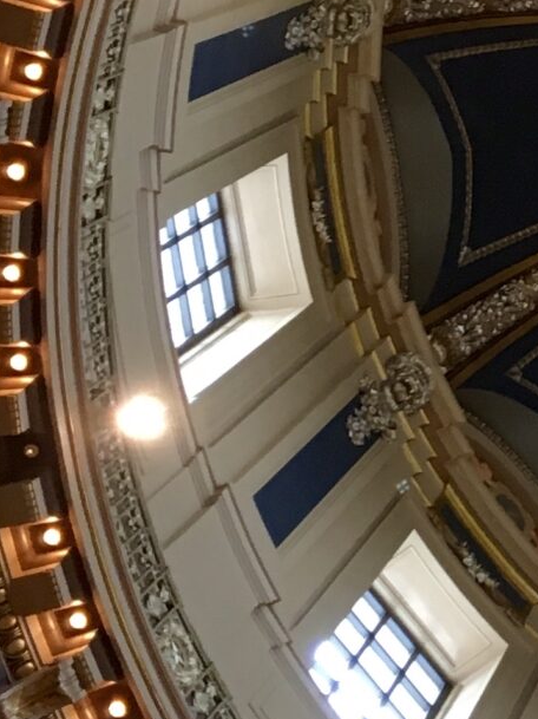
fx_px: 2531
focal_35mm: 122
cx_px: 1128
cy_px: 132
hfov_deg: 10.9
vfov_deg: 16.0
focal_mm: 4.15
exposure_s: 1/30
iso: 64
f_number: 2.2
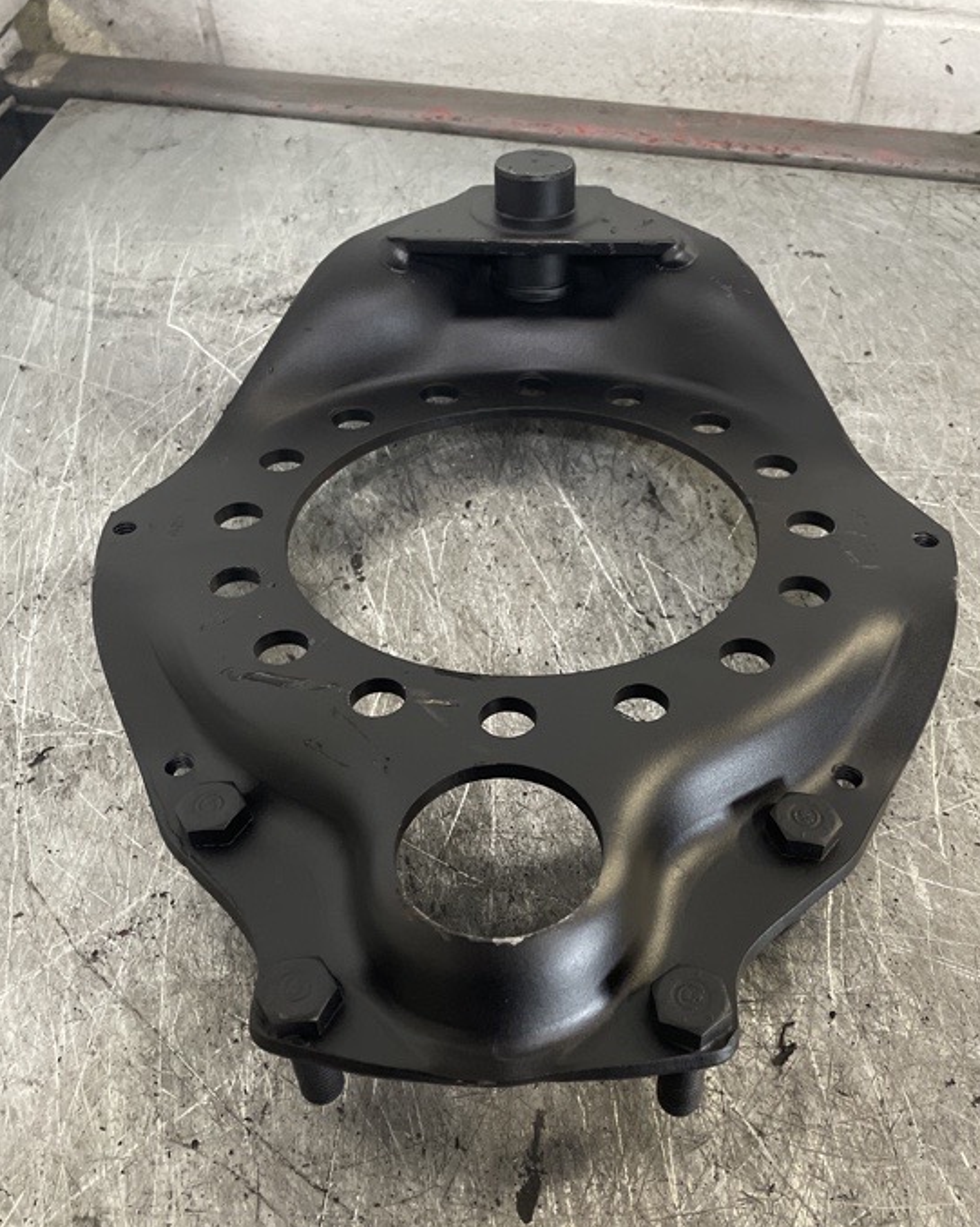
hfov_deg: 48.4
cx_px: 540
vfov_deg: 58.6
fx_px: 1088
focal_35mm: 30
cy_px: 692
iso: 500
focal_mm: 4.2
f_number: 1.6
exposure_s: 1/40
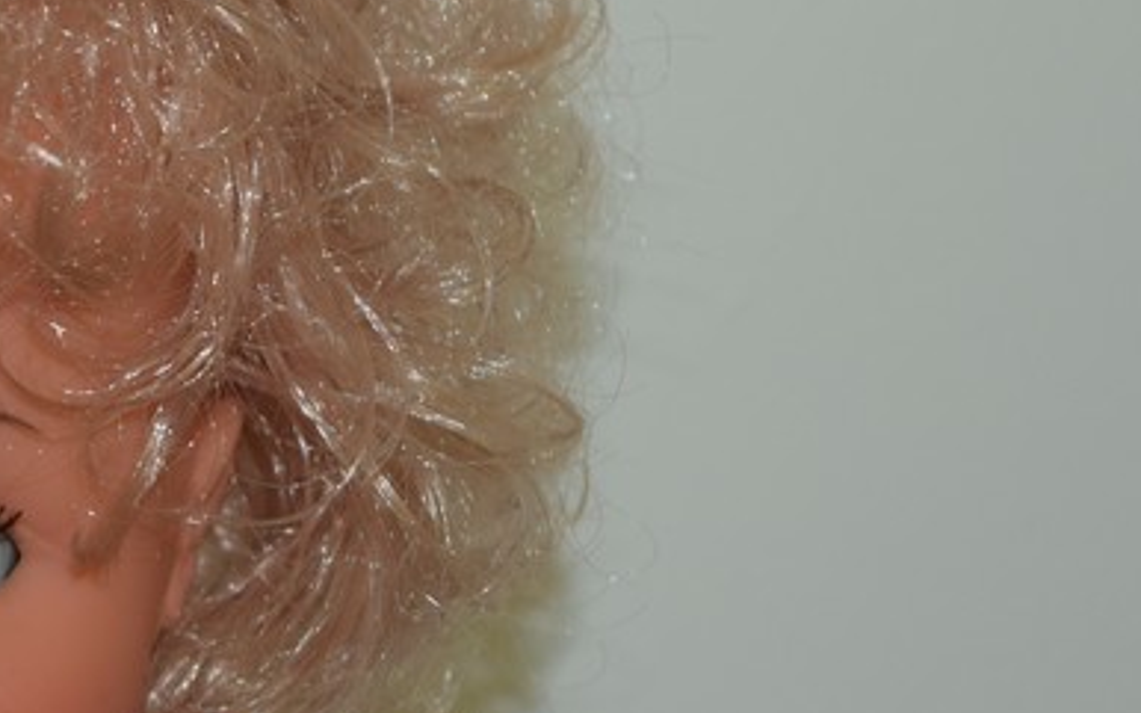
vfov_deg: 6.6
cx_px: -210
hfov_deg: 10.4
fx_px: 6155
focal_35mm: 198
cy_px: 277
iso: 500
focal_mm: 50
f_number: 5.6
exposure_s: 1/100
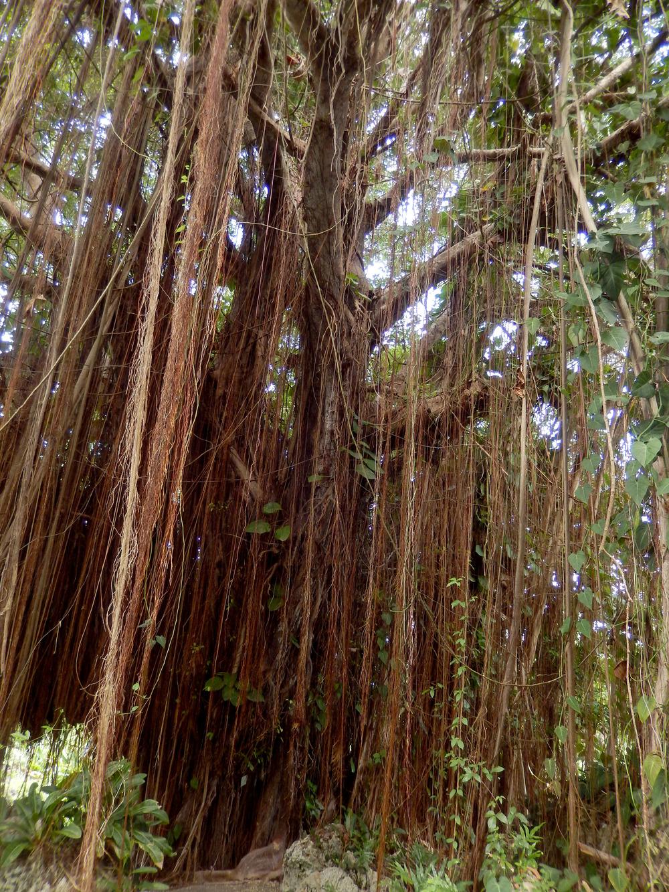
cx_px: 334
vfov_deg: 69.4
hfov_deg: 54.9
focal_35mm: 25
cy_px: 446
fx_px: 644
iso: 200
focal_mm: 4.5
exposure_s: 1/30
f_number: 3.4
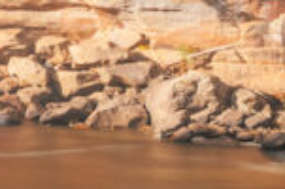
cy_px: -155
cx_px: -385
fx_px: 1912
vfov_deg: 5.6
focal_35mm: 242
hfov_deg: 7.9
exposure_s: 30
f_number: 11
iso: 64
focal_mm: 38
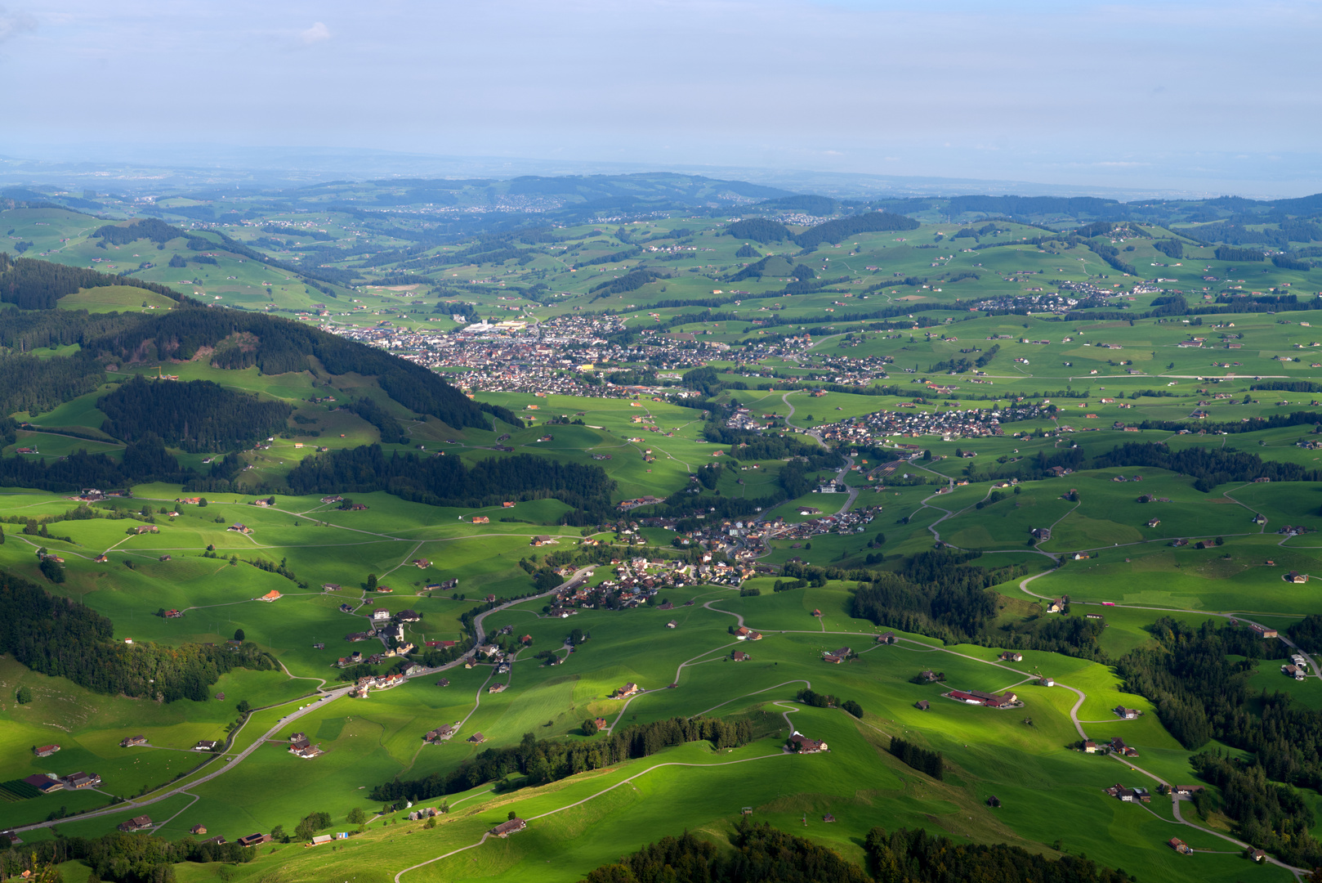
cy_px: 442
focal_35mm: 50
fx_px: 1837
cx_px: 661
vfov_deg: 27.0
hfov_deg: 39.6
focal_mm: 50
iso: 100
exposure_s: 1/640
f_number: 8
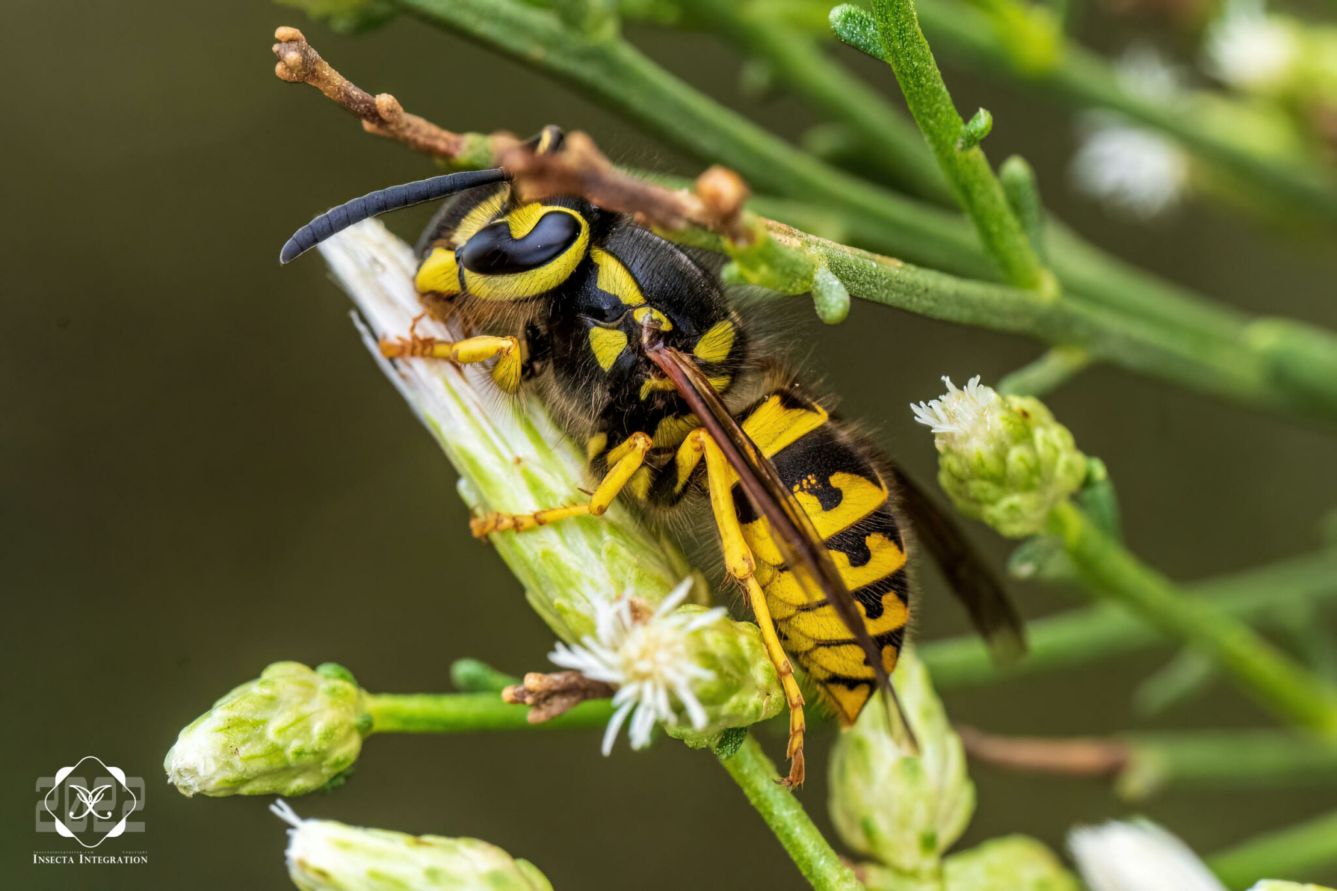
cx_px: 668
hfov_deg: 19.5
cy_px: 446
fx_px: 3899
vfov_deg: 13.0
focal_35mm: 105
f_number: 16
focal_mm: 105
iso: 640
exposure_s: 1/200
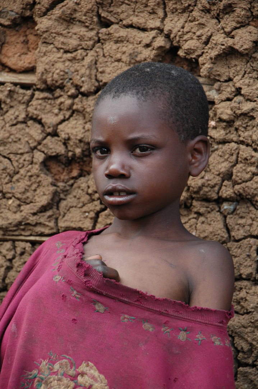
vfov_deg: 11.4
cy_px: 194
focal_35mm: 180
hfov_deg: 7.6
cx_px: 129
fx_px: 1939
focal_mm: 120
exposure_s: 1/100
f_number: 6
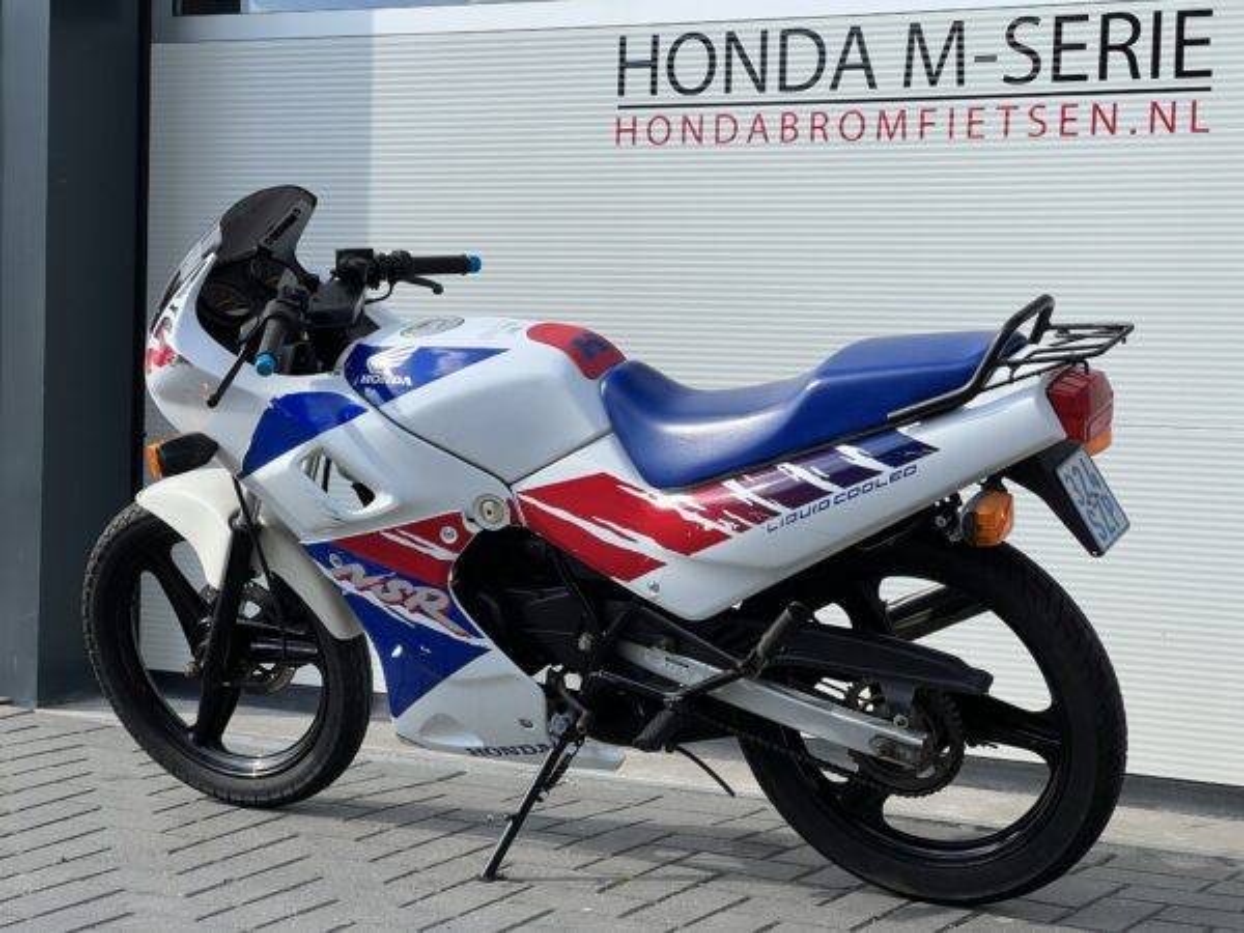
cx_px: 622
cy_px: 466
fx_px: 2767
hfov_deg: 25.3
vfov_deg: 19.1
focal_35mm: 77
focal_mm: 9
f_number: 2.8
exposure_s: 1/550
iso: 32
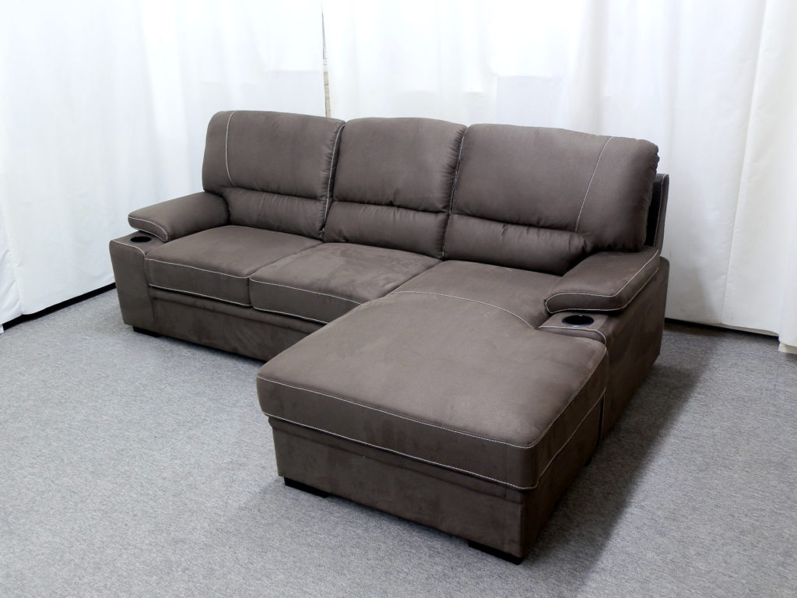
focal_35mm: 33
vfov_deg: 42.9
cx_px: 398
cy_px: 299
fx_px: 760
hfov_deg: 55.4
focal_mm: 5.96
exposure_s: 1/4
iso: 64
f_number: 3.2
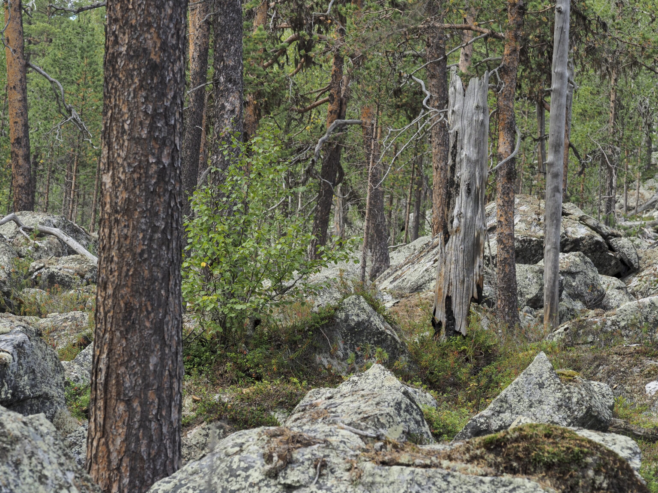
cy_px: 246
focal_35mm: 120
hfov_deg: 16.4
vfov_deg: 12.3
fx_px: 2281
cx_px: 329
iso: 250
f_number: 5
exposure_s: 1/250
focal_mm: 60
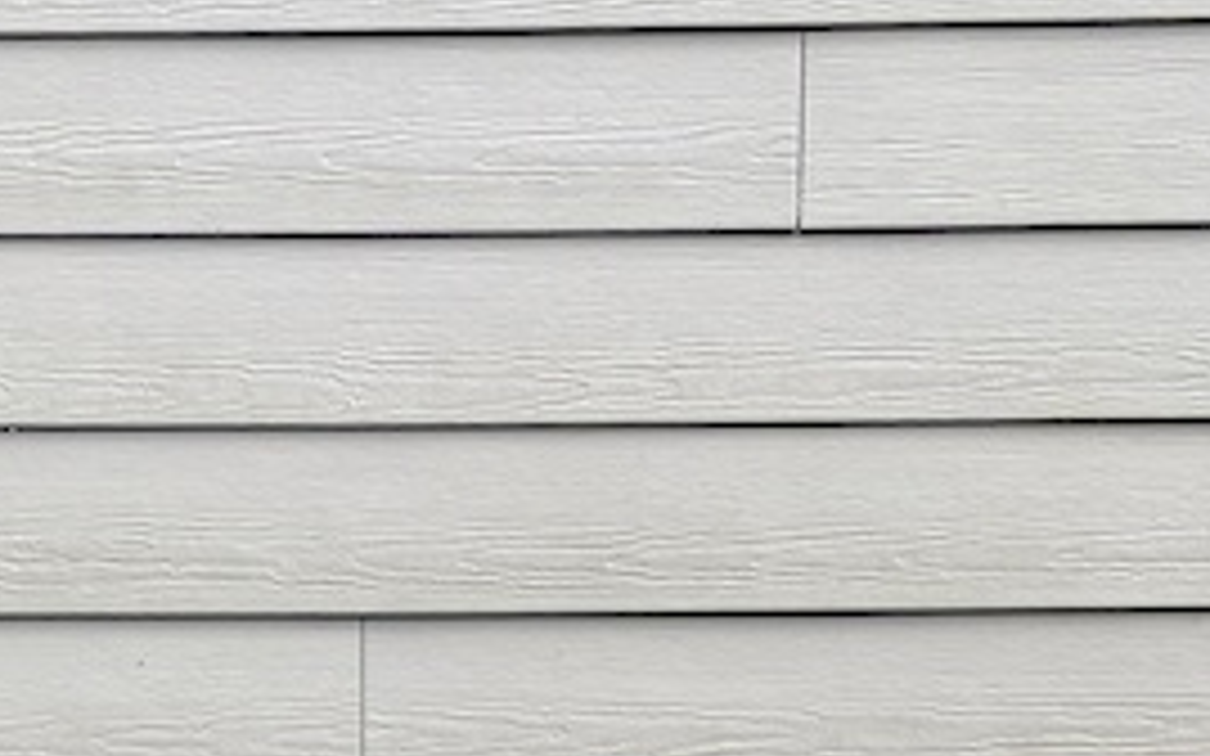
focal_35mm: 82
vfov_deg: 15.2
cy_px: 958
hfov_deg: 25.0
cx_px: 310
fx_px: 2704
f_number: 1.6
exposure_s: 1/121
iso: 40
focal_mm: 4.2
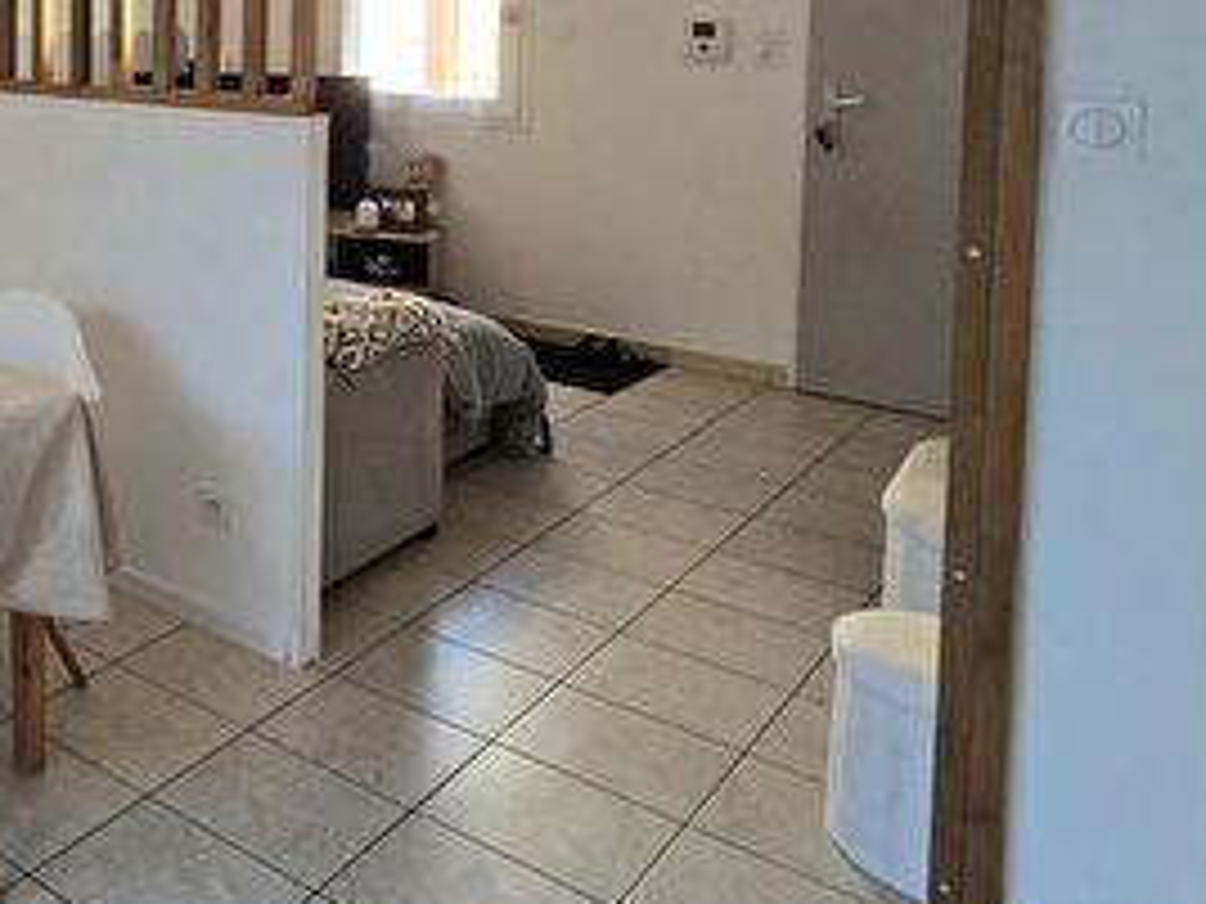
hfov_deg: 40.6
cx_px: -189
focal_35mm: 34
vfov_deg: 38.5
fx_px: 1185
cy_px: 65
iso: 100
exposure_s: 1/50.3
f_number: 2.2
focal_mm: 2.2
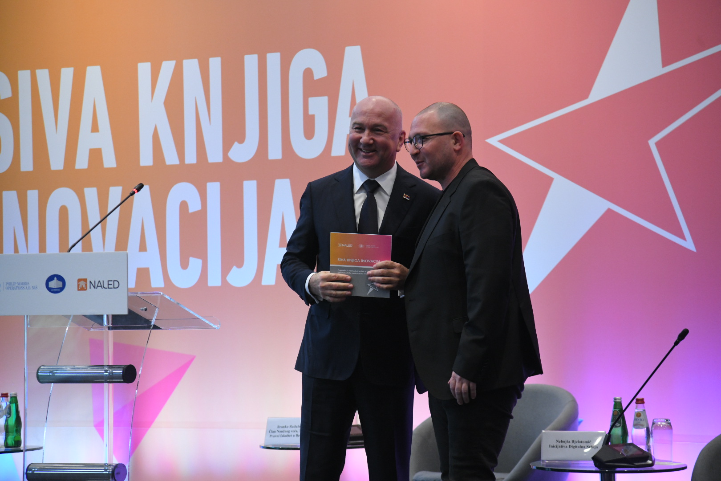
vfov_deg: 11.4
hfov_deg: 17.1
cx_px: 360
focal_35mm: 120
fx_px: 2403
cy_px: 240
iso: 2500
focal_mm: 120
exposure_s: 1/160
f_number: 4
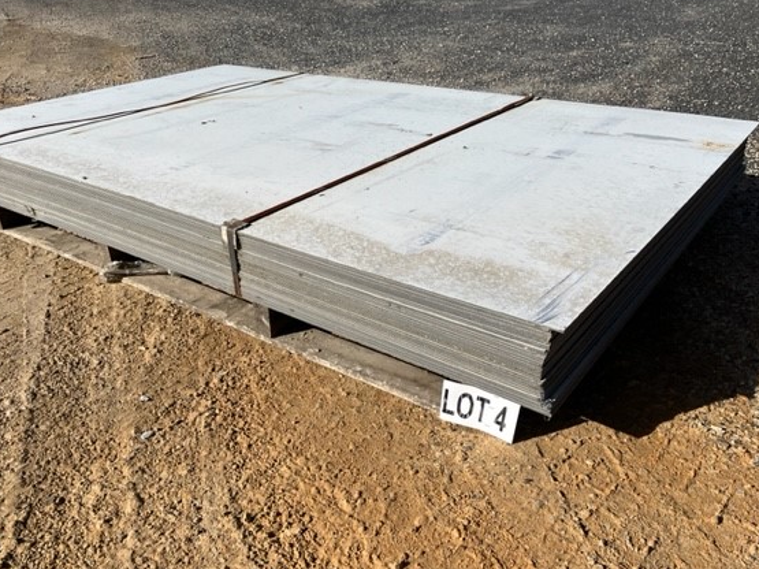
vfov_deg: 46.7
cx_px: 353
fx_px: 658
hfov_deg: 59.9
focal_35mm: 30
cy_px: 319
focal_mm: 5.1
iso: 50
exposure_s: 1/5848
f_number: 1.6
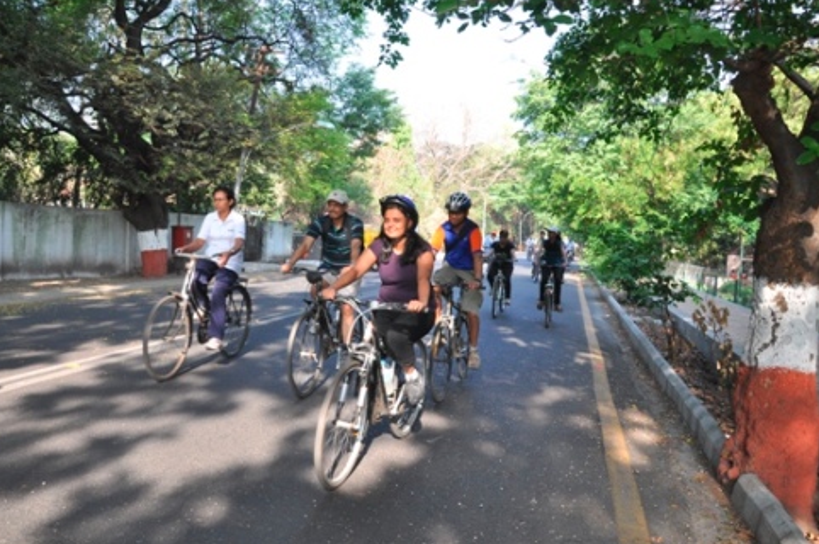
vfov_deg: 46.3
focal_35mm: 28
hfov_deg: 65.5
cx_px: 398
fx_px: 636
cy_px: 275
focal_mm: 18
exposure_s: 1/200
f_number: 7.1
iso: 400
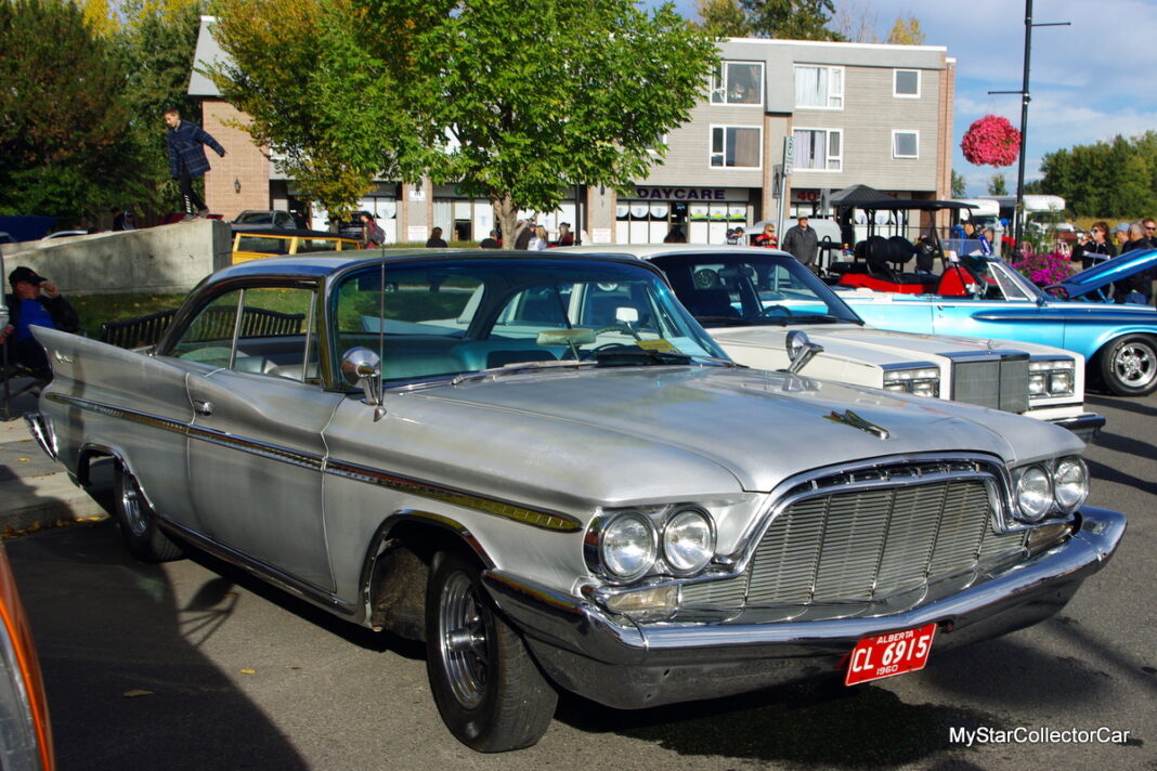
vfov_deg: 34.2
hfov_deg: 49.6
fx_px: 1253
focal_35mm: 39
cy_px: 386
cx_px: 578
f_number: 10
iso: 100
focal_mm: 26.25
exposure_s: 1/250
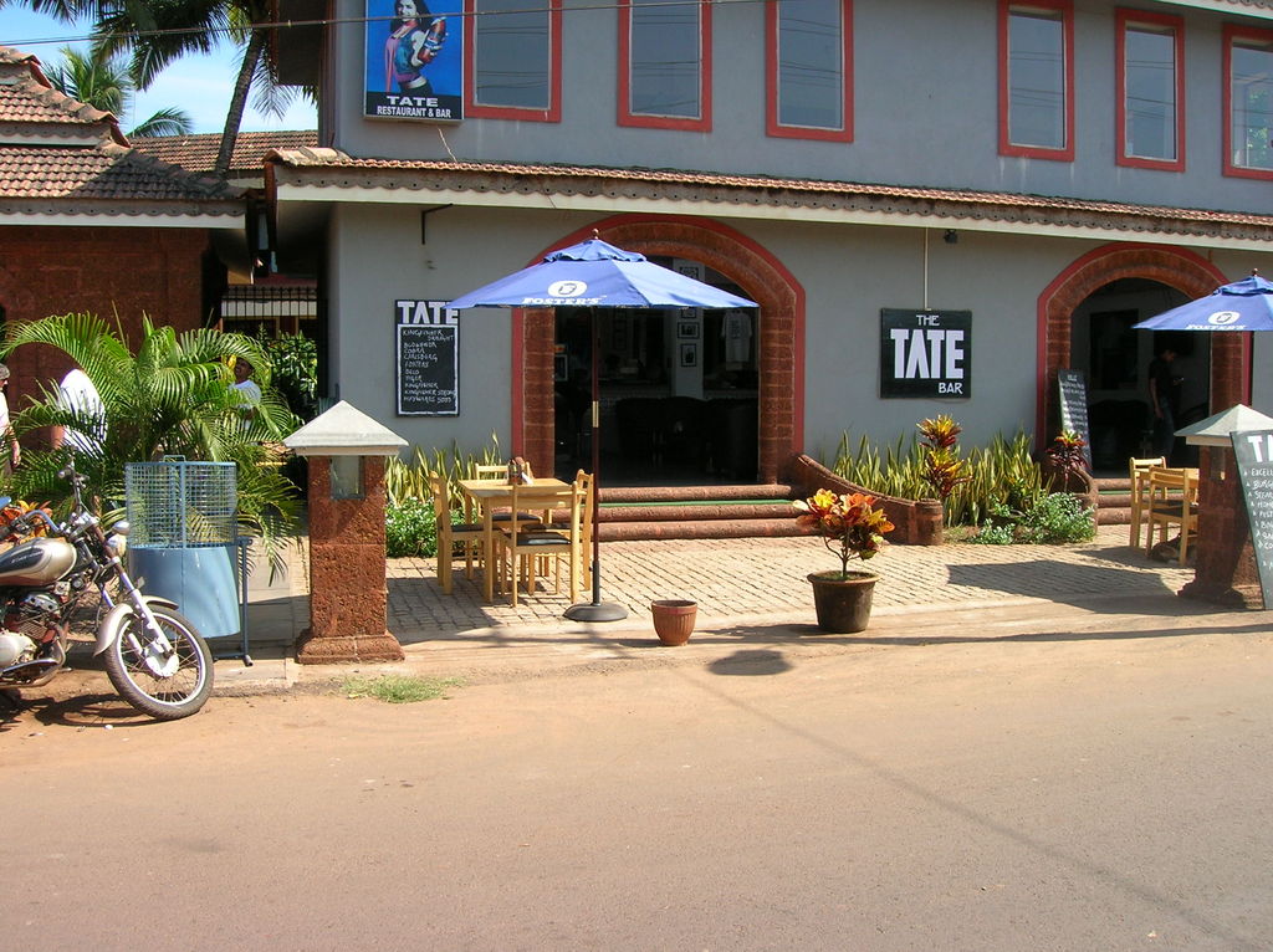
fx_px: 1249
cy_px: 476
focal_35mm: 34
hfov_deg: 54.0
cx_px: 636
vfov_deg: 41.7
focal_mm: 5.7
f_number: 4.9
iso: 50
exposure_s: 1/214
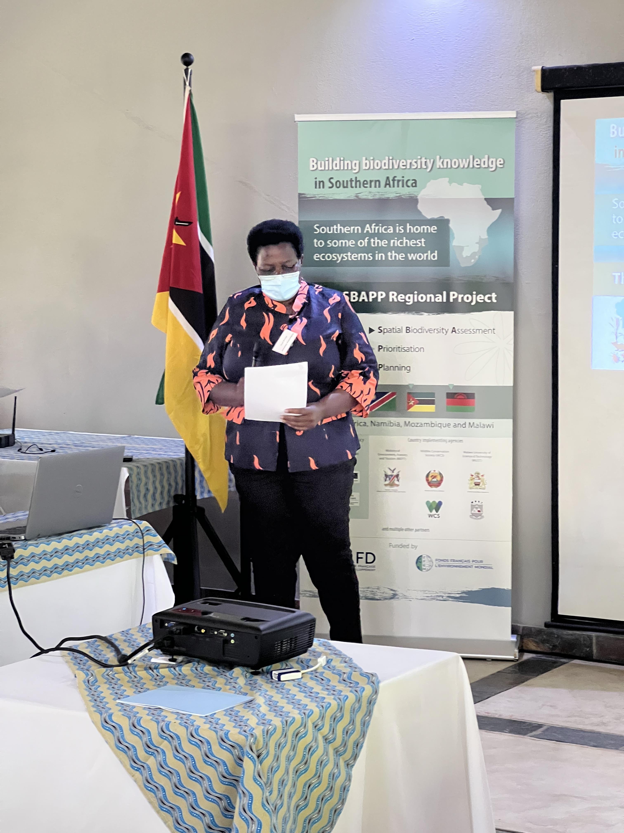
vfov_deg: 25.3
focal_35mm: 77
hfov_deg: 19.1
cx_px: 312
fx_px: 1851
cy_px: 416
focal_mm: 9
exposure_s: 1/34
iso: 640
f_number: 2.8
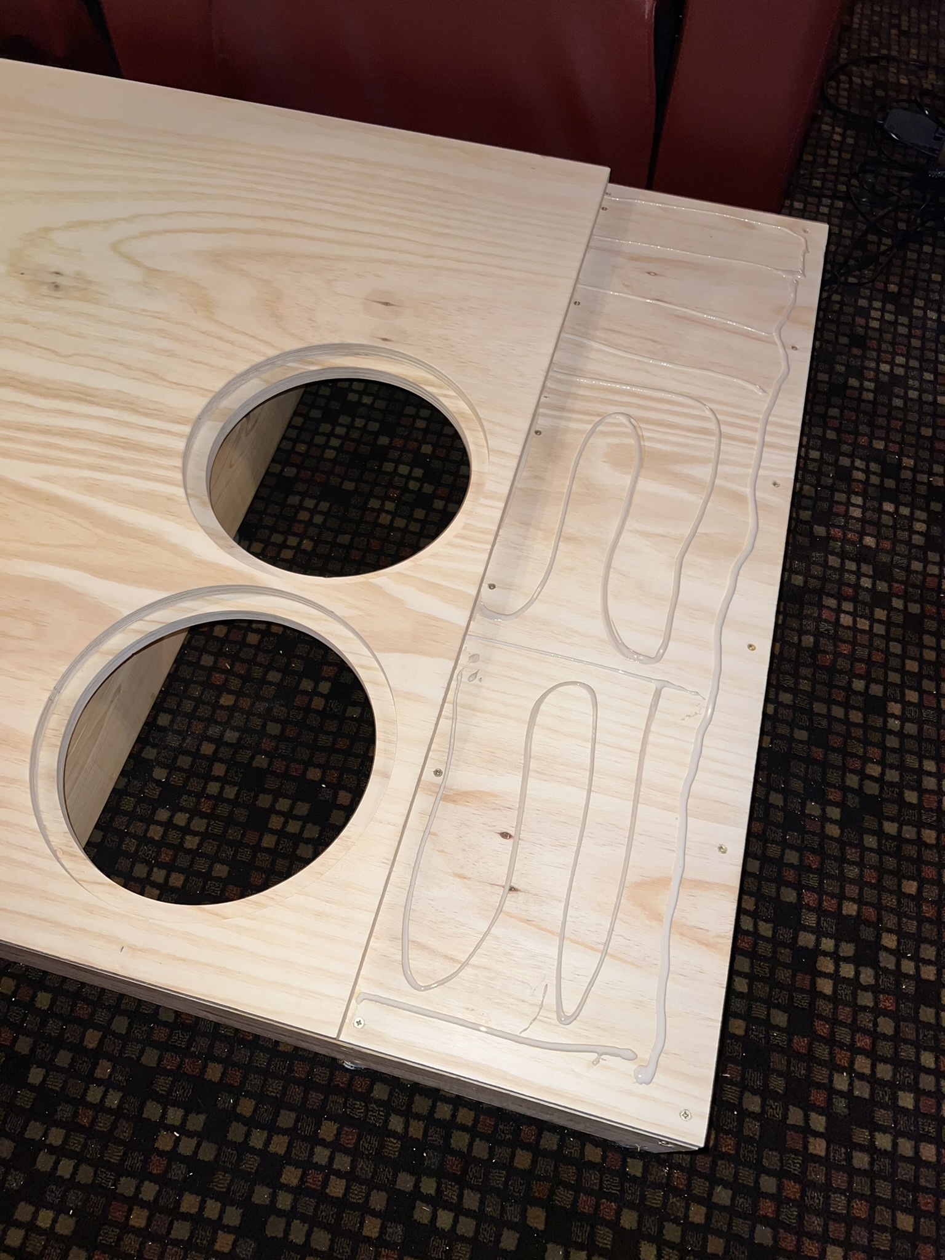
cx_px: 472
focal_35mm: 26
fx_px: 946
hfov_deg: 53.1
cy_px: 630
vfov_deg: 67.3
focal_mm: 5.7
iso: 40
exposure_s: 1/4
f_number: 1.5
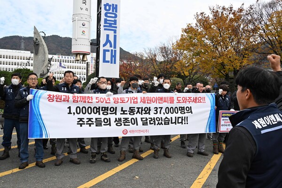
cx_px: 141
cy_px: 94
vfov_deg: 37.9
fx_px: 274
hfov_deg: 54.4
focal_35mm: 35
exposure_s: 1/640
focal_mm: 35
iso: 1600
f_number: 13
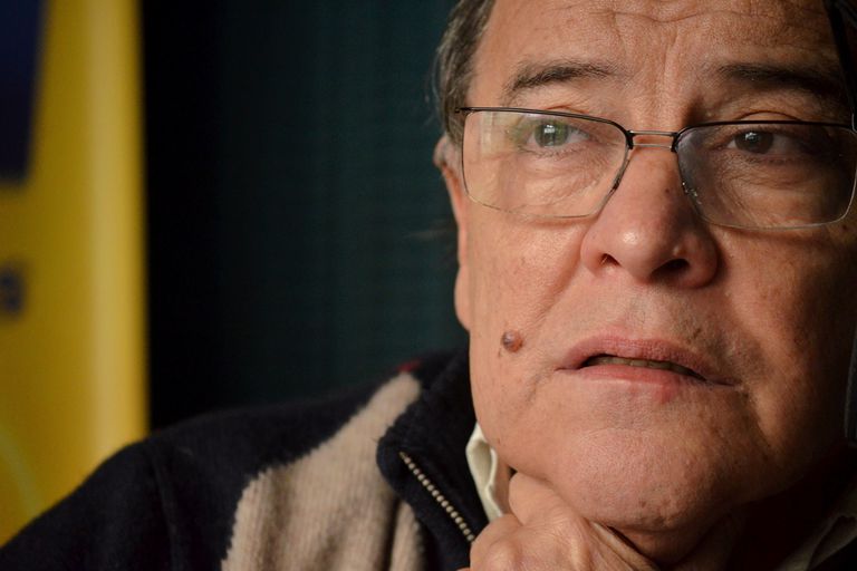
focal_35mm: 180
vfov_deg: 7.6
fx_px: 4285
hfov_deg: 11.4
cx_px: 428
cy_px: 286
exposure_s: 1/160
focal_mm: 120
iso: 1250
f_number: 4.8
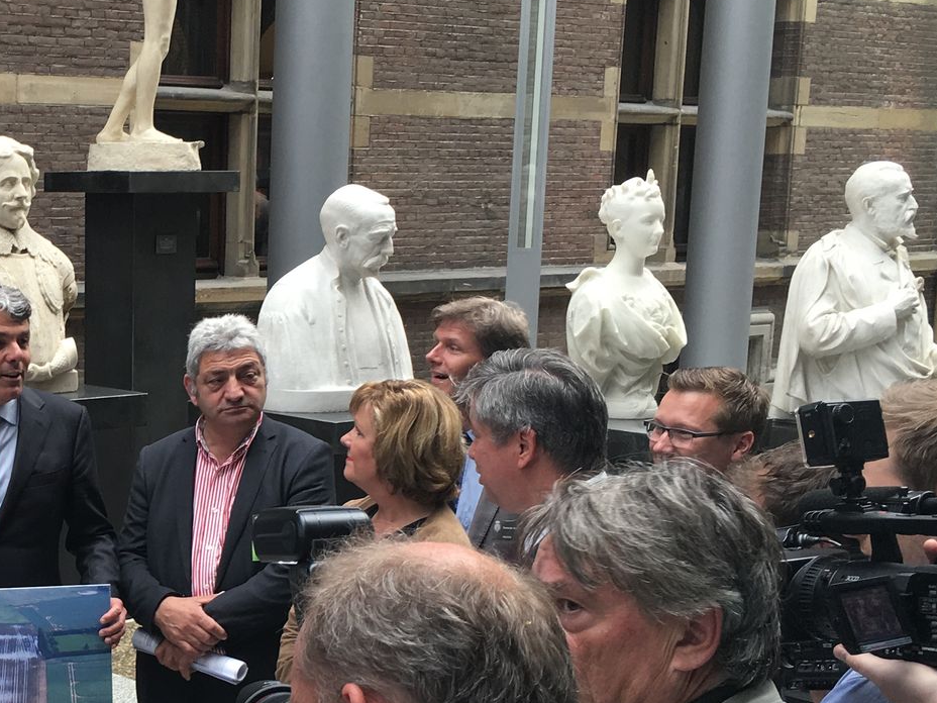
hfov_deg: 28.5
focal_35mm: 64
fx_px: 1732
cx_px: 7
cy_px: 502
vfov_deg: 22.8
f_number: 2.2
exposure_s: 1/50
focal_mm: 4.15
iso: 25
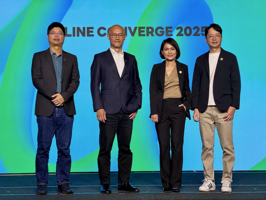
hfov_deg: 25.3
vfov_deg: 19.1
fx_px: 592
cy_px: 100
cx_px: 133
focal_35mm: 77
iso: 125
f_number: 2.8
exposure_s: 1/99
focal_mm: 9
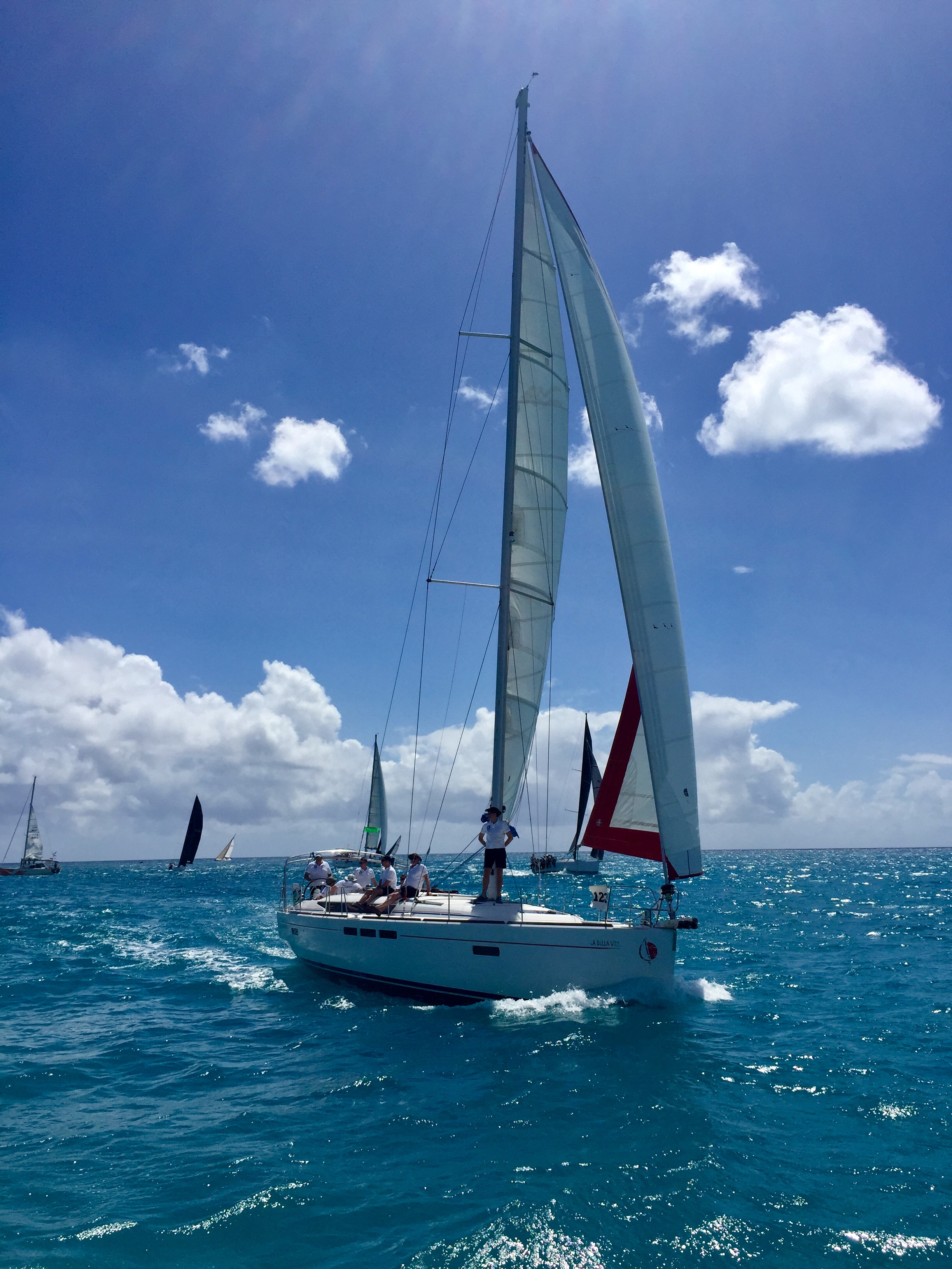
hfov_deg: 48.2
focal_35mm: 29
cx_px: 476
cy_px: 634
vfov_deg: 61.7
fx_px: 1063
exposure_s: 1/5650
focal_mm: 4.15
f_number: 2.2
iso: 32
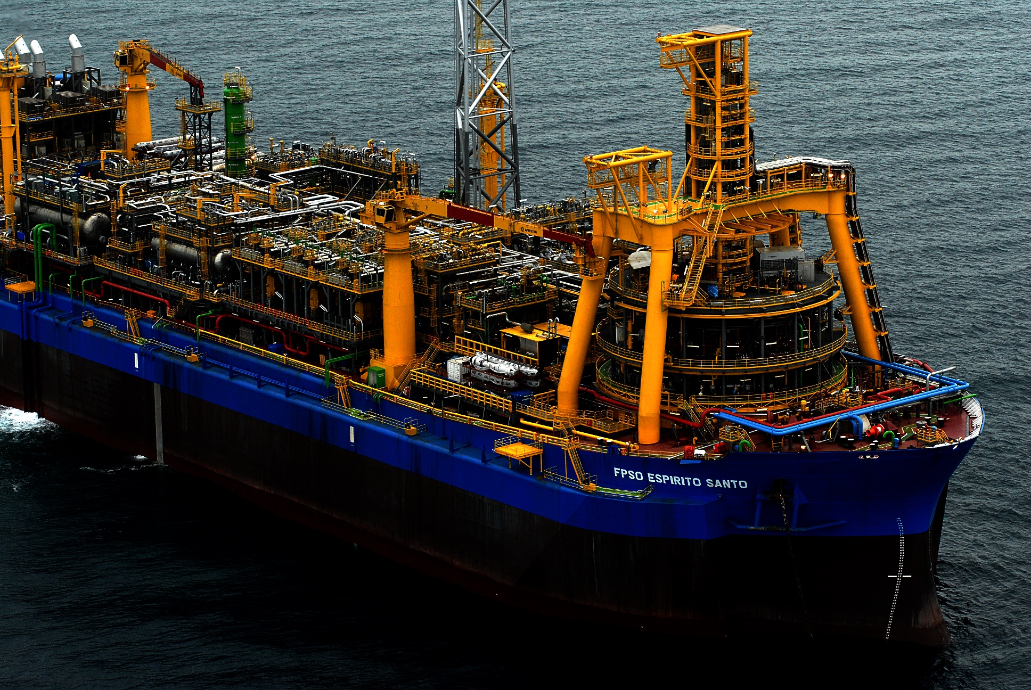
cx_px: 516
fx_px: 3441
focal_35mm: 120
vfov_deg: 11.5
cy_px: 345
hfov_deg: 17.0
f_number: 8
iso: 250
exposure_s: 1/500
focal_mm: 80
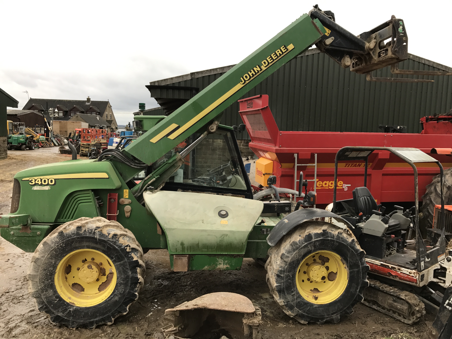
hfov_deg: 63.4
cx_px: 226
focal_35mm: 28
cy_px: 170
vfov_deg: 49.7
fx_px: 366
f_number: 1.8
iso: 25
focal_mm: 3.99
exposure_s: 1/100
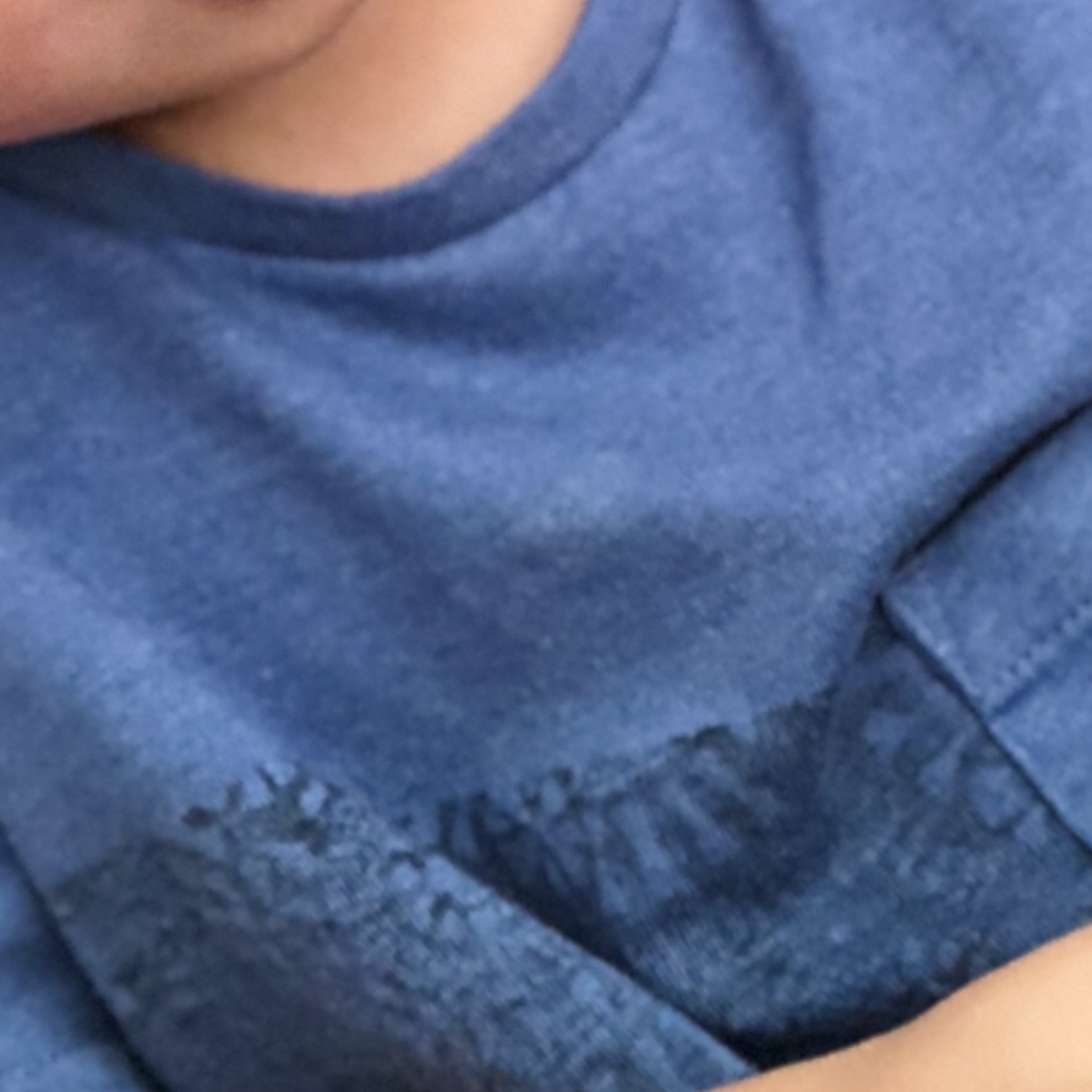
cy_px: -289
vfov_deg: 16.8
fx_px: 3498
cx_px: 501
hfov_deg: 17.7
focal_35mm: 98
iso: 160
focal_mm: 2.87
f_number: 2.2
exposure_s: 1/24
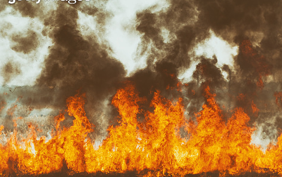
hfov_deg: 12.7
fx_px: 1269
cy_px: 82
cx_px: 150
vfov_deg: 8.0
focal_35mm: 165
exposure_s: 1/800
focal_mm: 100
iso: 100
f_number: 4
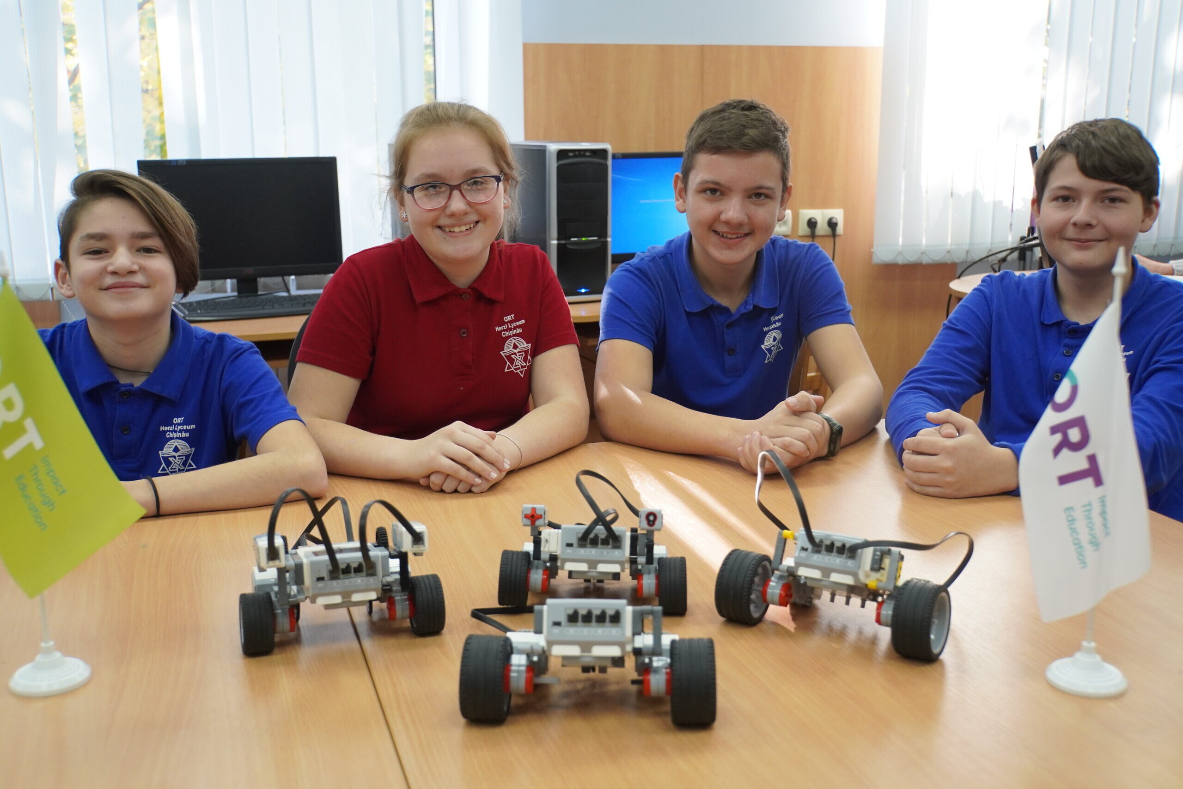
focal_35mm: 39
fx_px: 1282
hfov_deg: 49.6
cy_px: 394
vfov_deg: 34.2
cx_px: 592
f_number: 4
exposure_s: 1/160
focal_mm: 26
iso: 1000
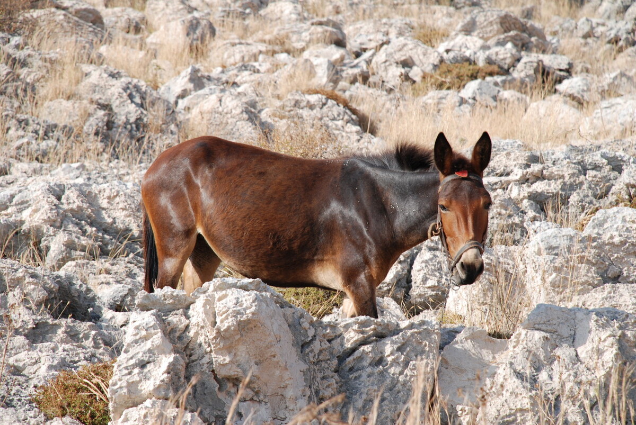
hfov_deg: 10.1
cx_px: 318
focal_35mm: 202
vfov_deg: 6.8
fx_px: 3581
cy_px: 212
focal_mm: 135
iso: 100
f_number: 9
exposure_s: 1/100
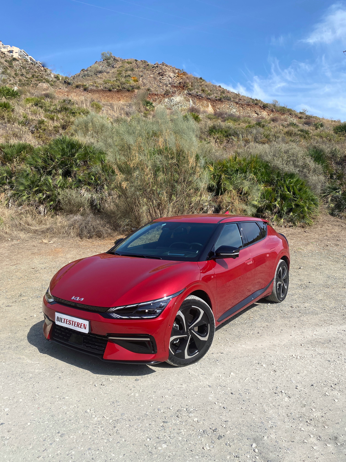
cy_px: 231
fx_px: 347
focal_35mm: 26
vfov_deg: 67.3
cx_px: 173
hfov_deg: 53.1
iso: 32
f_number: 1.8
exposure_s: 1/3040
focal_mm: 4.25
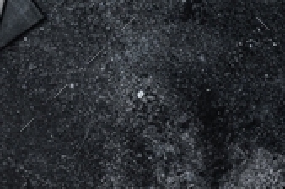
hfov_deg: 11.5
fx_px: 1383
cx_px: -66
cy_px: 35
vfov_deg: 7.8
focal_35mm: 175
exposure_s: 1/160
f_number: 10
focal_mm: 50
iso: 200
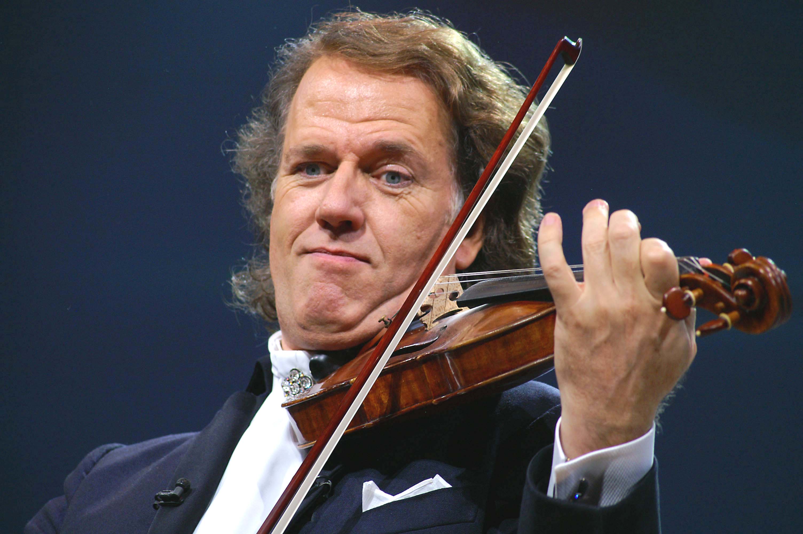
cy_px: 267
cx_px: 402
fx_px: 4513
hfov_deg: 10.2
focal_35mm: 202
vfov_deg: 6.8
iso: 400
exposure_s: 1/250
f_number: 5.6
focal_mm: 135
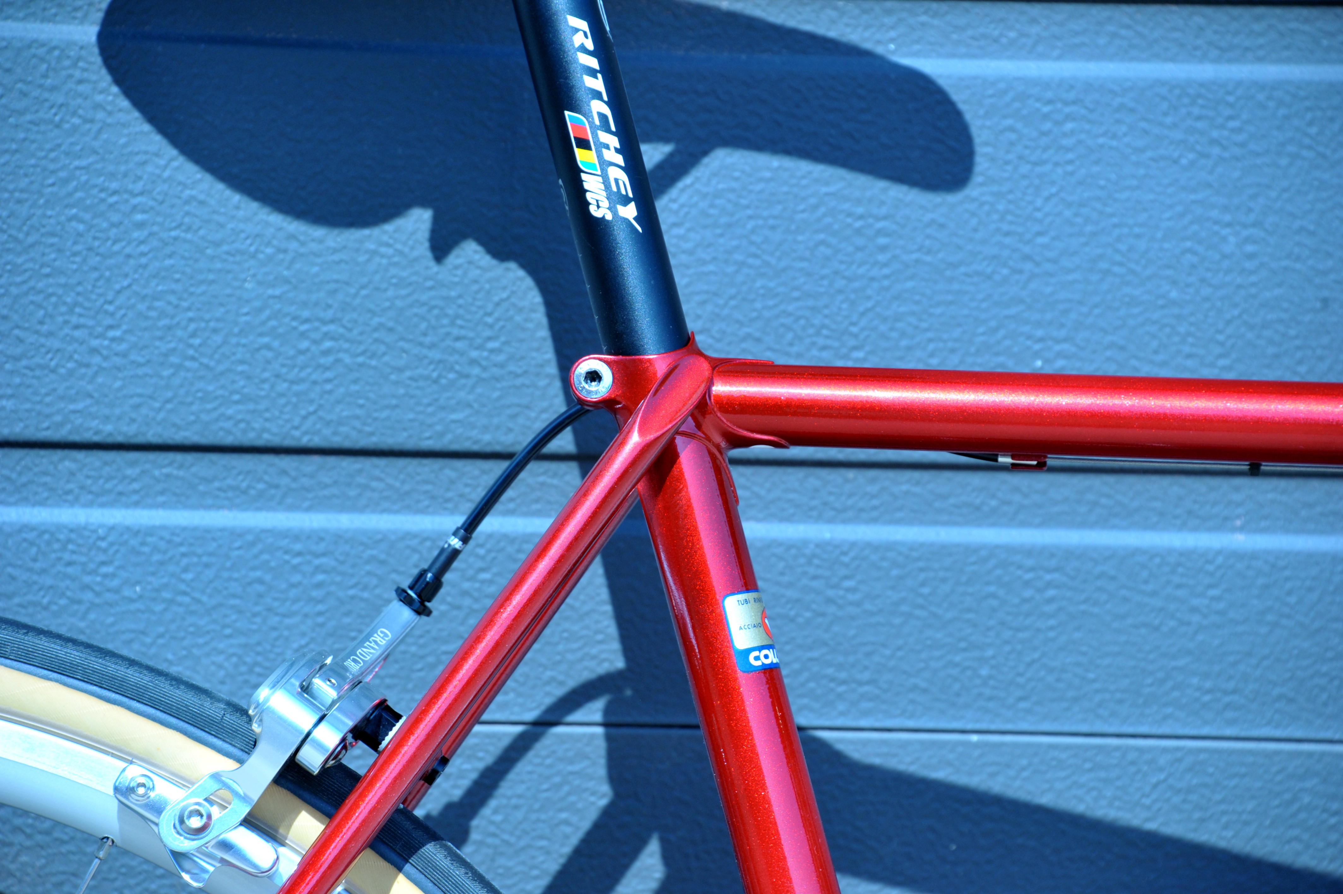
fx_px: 11184
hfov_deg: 6.9
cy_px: 447
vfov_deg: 4.6
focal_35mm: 300
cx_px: 672
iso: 800
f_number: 9
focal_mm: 300
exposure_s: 1/320
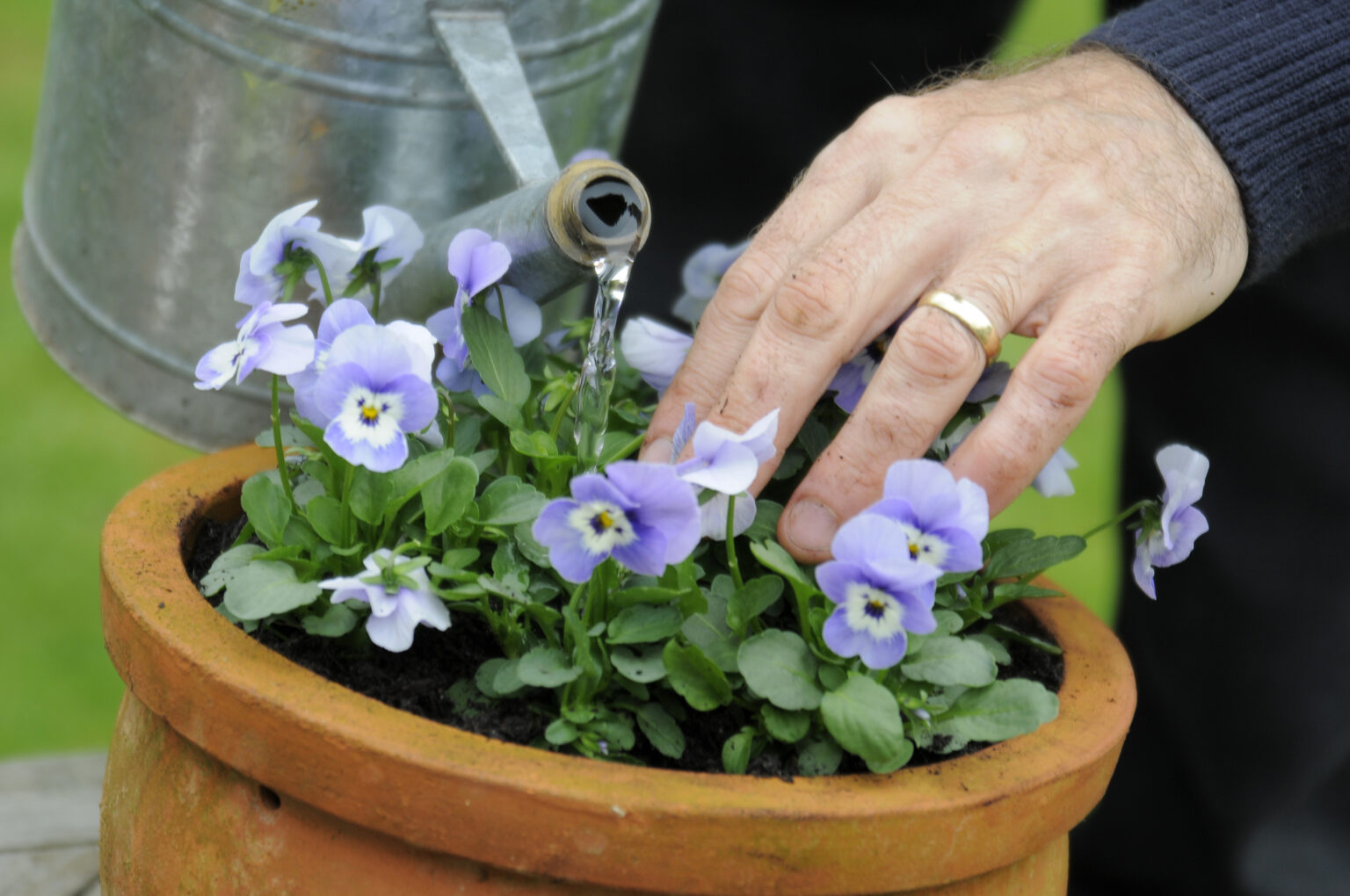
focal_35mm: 105
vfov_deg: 13.0
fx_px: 3932
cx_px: 675
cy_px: 448
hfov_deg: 19.5
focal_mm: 70
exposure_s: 1/250
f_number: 4.5
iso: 250
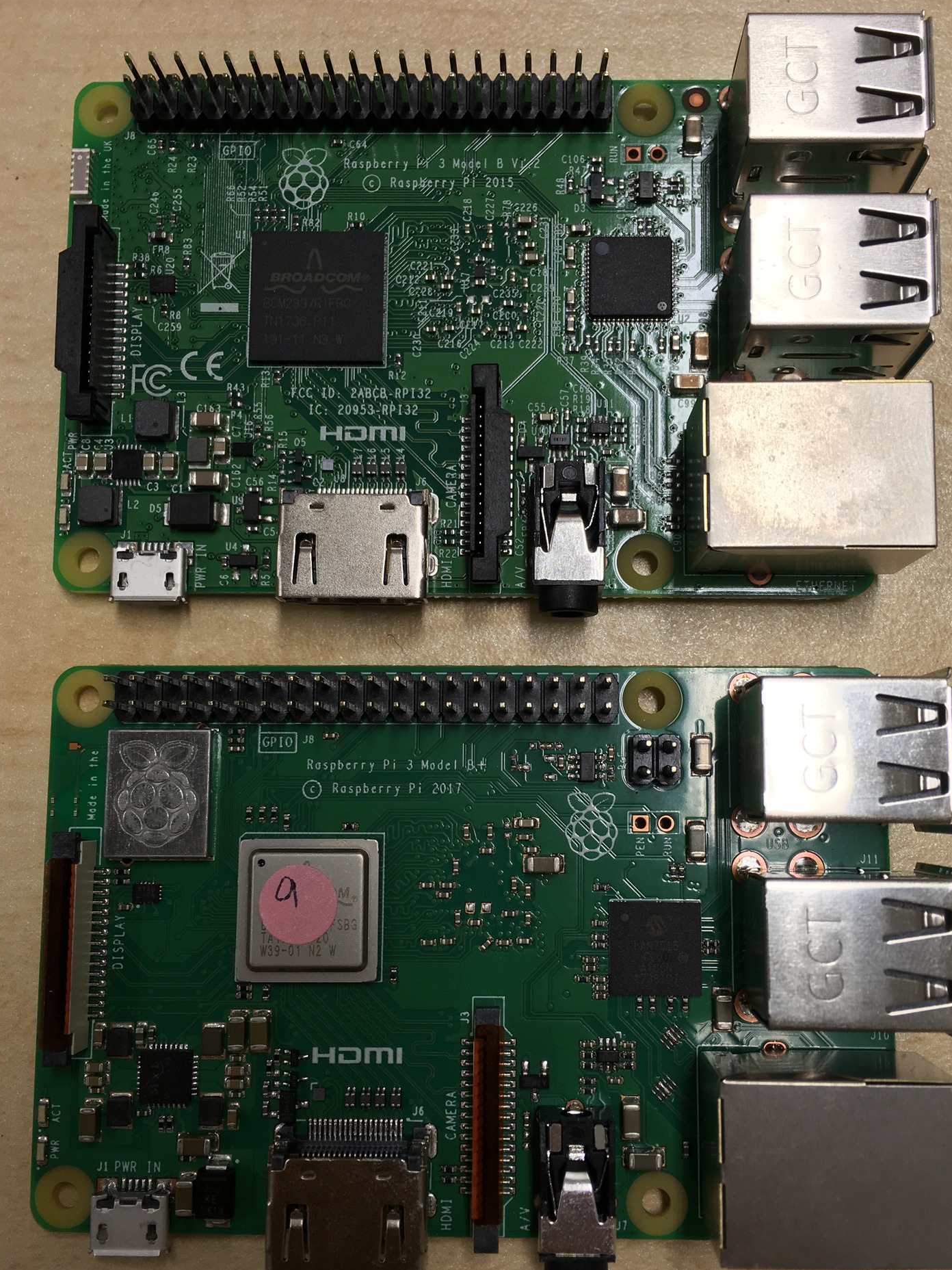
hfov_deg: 44.1
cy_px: 672
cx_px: 509
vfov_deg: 56.8
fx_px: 1173
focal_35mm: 32
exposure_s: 1/40
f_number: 2.2
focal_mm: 4.15
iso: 25
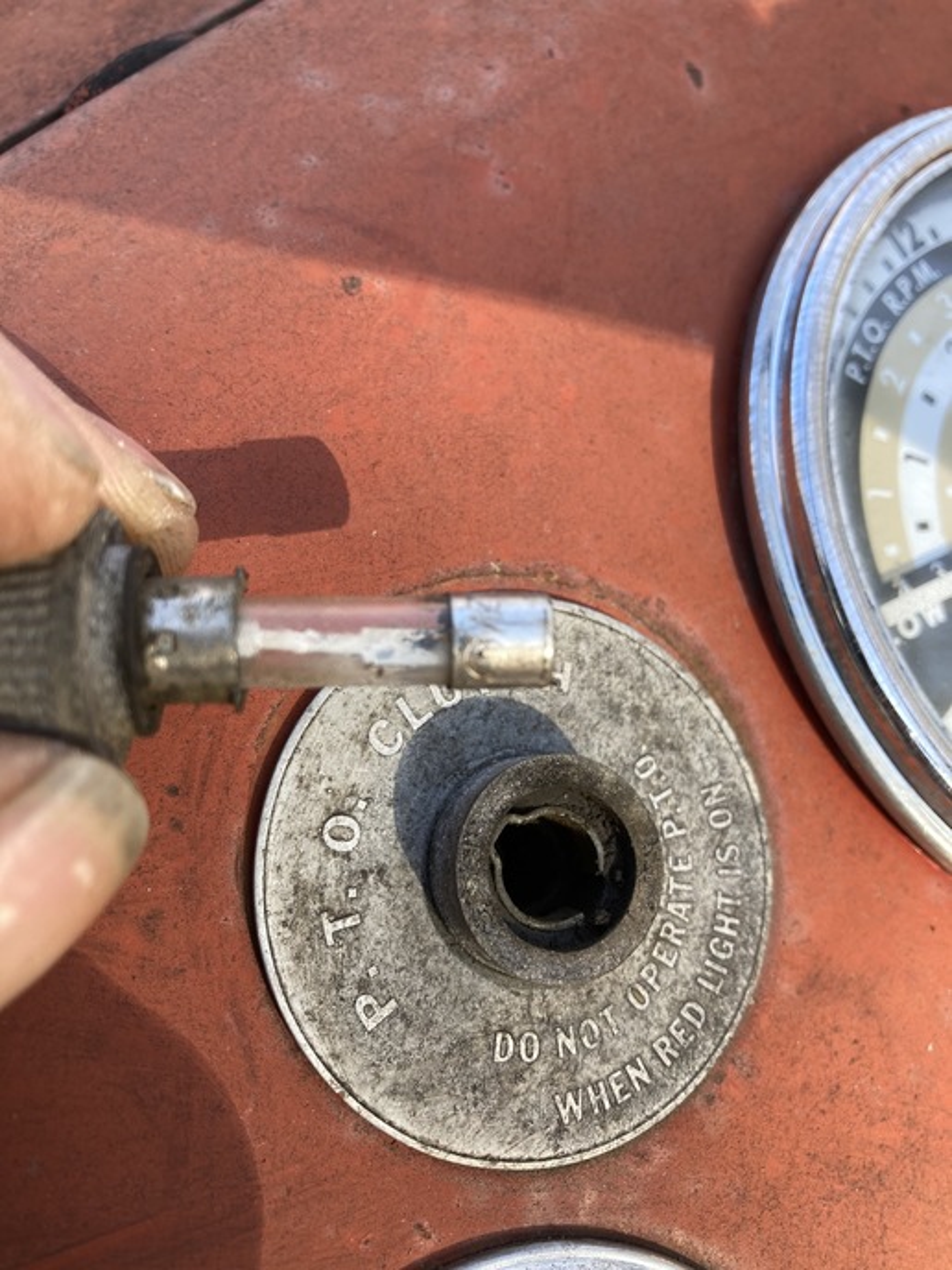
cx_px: 476
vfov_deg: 63.4
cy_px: 635
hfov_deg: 49.7
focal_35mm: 28
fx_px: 1027
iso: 20
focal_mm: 3.99
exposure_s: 1/130
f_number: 1.8
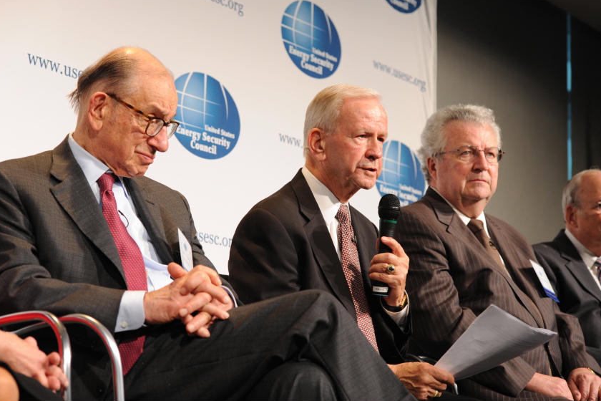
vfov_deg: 15.9
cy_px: 199
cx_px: 298
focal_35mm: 86
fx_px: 1436
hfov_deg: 23.6
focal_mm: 85
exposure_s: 1/100
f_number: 5
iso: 1600
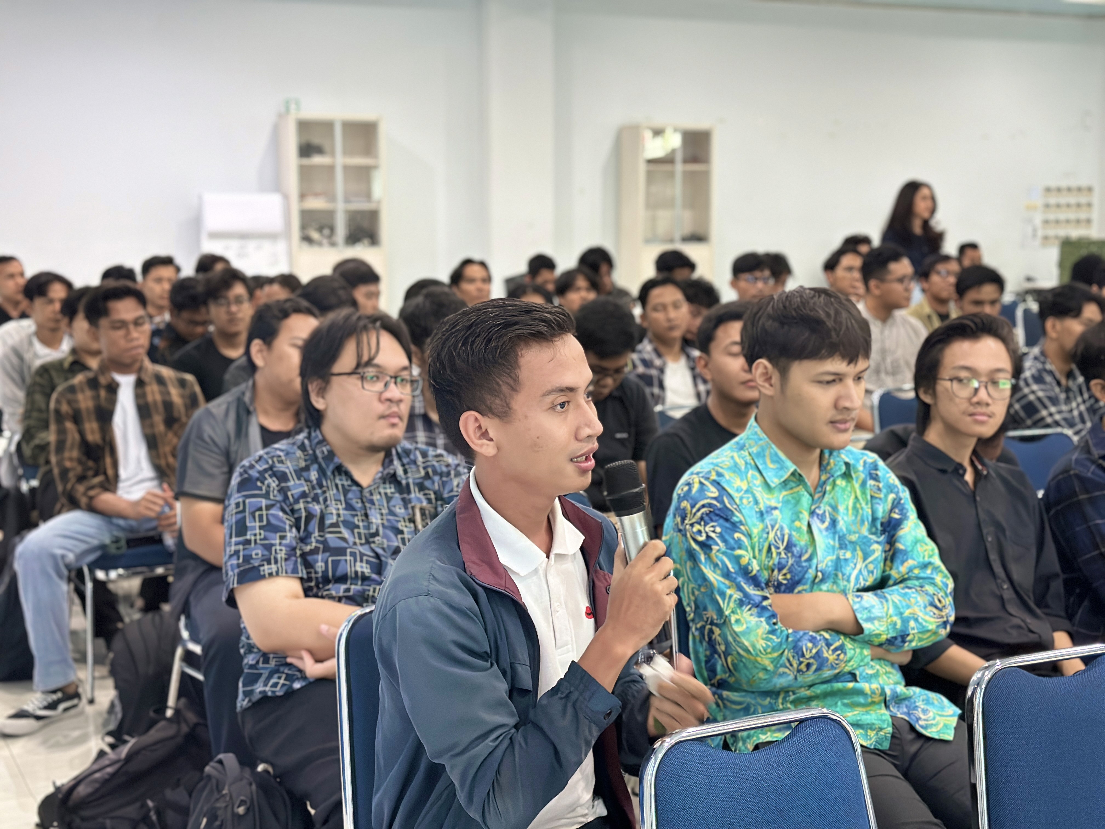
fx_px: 1532
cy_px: 414
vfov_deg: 30.3
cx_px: 552
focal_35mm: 48
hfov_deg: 39.7
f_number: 1.78
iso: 500
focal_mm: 6.86
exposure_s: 1/33
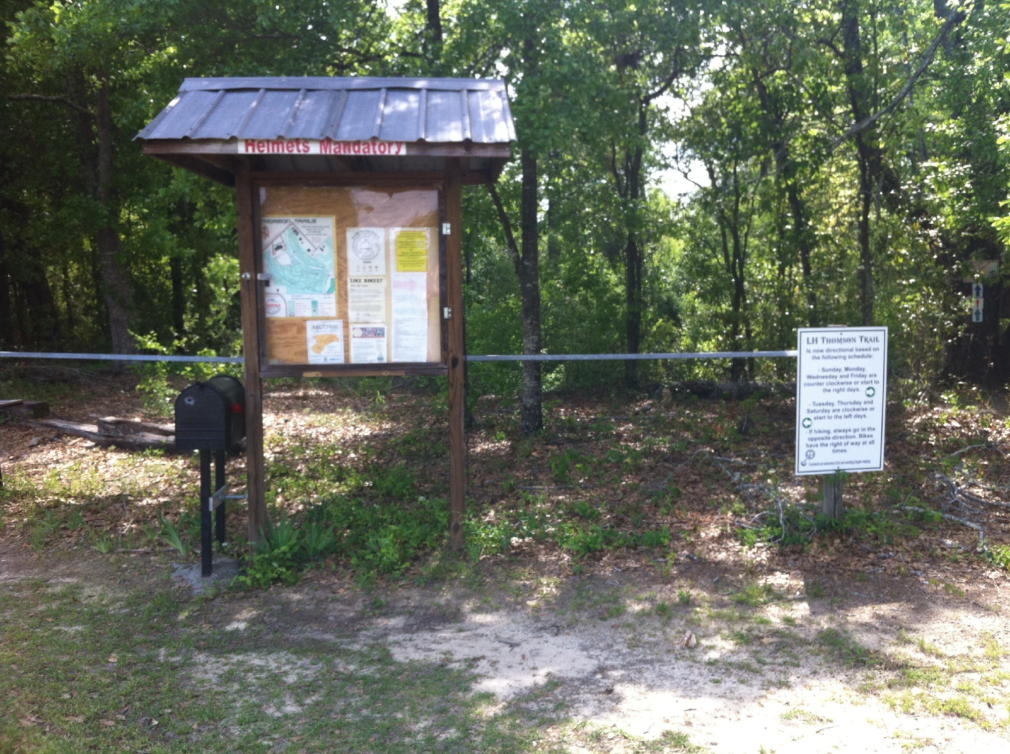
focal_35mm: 35
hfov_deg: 52.7
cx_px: 505
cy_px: 377
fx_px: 1019
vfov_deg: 40.6
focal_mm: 3.85
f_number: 2.8
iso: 80
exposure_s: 1/285
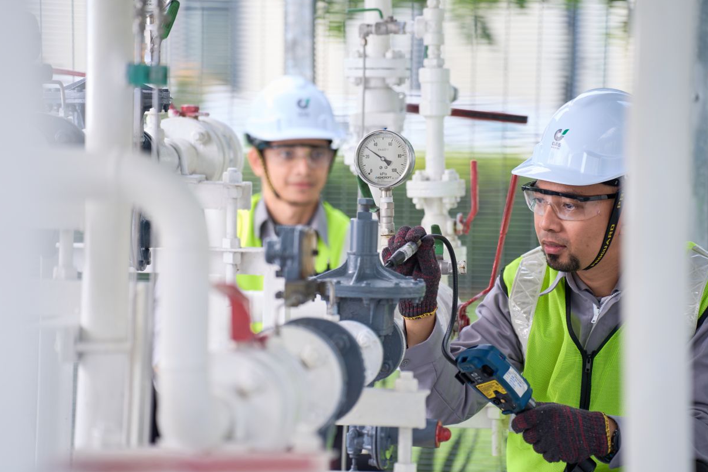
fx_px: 3028
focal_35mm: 154
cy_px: 239
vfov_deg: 8.9
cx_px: 356
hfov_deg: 13.3
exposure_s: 1/125
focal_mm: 150
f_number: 2.8
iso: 64
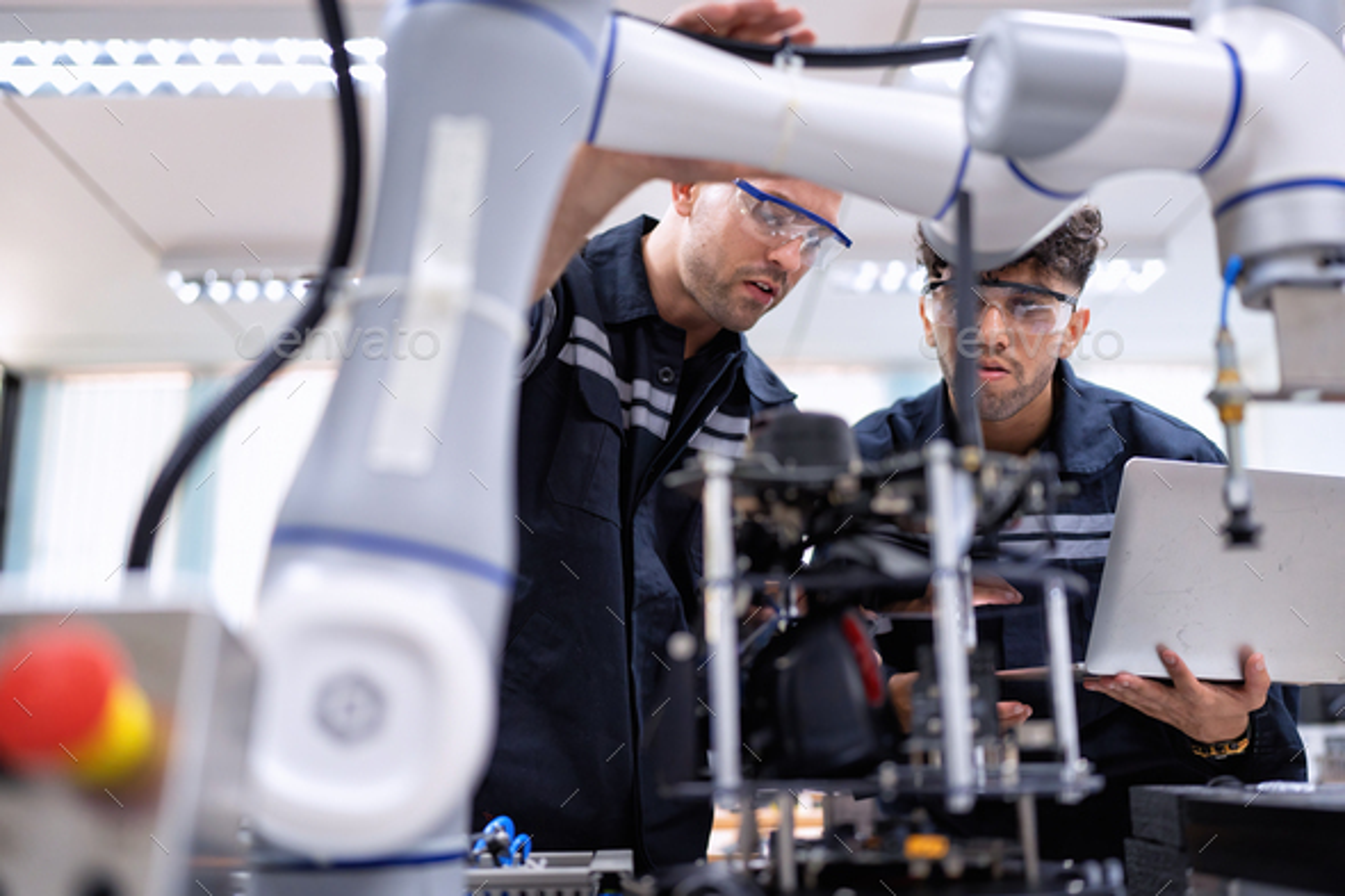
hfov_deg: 54.4
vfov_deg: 37.8
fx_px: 1307
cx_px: 672
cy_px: 448
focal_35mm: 35
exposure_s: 1/640
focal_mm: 35
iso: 1000
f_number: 1.4
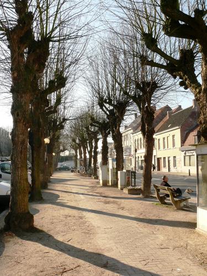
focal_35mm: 35
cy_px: 138
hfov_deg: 40.7
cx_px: 104
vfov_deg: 52.6
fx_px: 279
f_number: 5.6
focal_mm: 7.4
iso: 100
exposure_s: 1/250
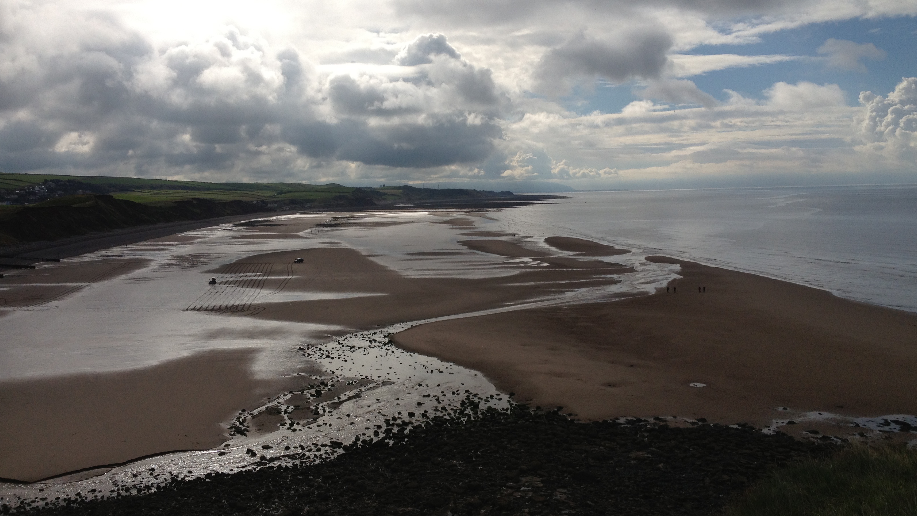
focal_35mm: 39
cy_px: 242
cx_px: 456
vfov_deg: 30.4
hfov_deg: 51.6
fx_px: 948
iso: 50
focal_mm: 4.28
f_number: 2.4
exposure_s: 1/5525
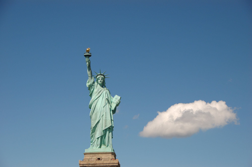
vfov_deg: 14.7
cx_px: 126
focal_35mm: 93
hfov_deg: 21.9
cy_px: 84
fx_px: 650
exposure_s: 1/320
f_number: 6.3
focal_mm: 62
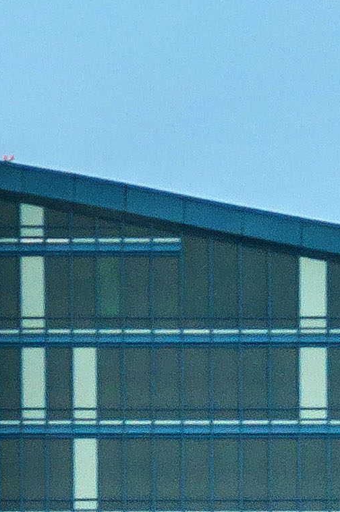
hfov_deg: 0.8
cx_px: 505
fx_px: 24062
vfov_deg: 1.2
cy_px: 1321
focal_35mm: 1694
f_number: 9.5
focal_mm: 200
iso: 400
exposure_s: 1/1000
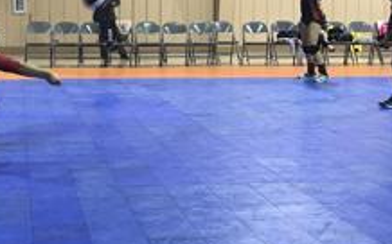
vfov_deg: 17.2
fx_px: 801
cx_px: 126
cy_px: 36
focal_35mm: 75
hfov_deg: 27.3
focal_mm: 3.99
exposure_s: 1/30
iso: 25
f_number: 1.8
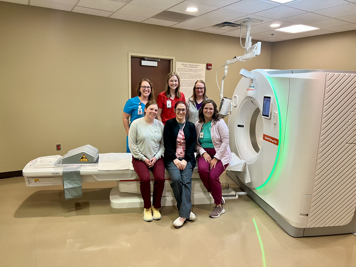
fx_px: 267
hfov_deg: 67.3
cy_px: 134
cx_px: 178
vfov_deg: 53.1
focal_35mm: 26
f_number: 1.5
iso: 125
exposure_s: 1/60
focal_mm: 5.7
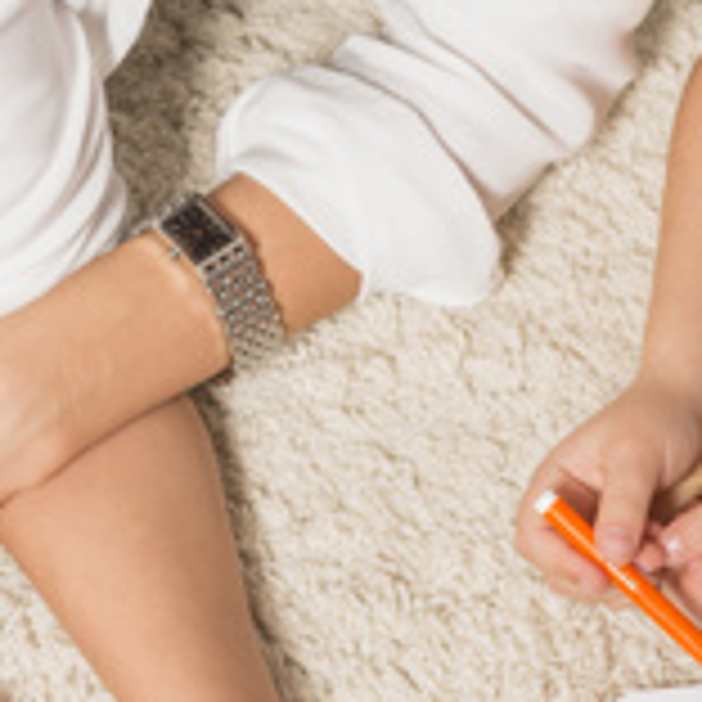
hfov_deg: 9.9
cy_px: 592
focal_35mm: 170
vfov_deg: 10.2
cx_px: 1170
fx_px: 3900
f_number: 5
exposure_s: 1/160
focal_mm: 50
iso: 125
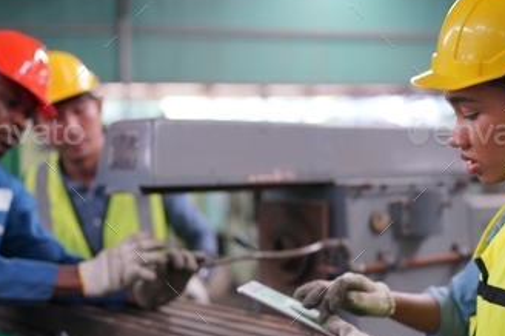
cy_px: 206
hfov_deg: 31.9
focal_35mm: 63
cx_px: 242
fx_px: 883
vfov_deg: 21.5
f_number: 1.4
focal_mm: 35
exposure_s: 1/160
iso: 500
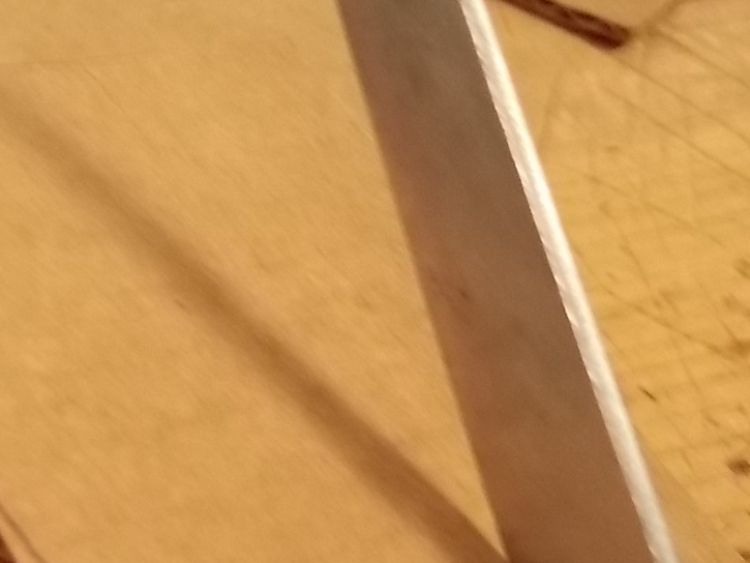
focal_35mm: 64
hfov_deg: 30.0
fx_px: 1387
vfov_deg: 22.7
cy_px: 438
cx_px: 232
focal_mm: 4.1
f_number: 3.3
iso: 400
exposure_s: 1/30
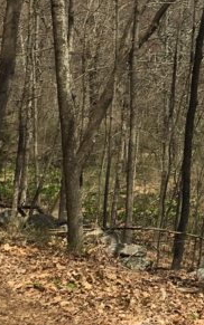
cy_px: -25
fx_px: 960
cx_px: 330
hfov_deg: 11.5
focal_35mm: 108
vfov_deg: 18.6
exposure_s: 1/1923
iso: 25
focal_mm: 4.15
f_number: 2.2
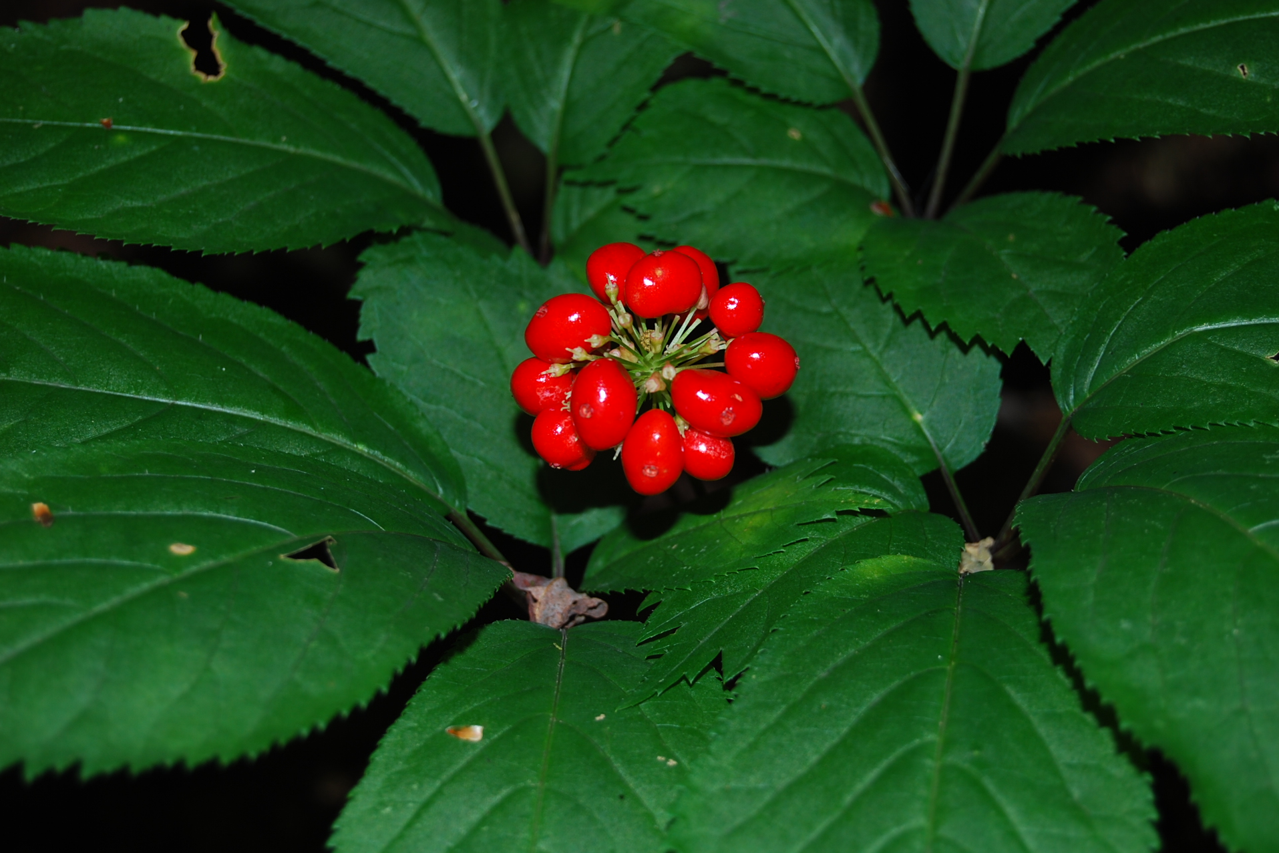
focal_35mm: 84
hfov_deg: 24.3
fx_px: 2967
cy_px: 421
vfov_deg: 16.4
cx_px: 639
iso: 100
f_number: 5.6
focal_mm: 55
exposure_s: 1/125
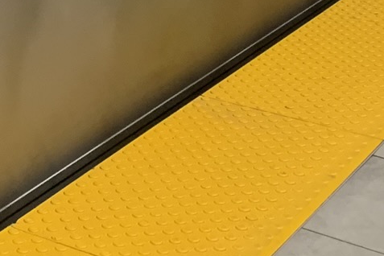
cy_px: -327
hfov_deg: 16.7
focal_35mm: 116
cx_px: -103
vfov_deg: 10.4
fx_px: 1237
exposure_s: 1/60
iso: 80
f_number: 1.8
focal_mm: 4.25
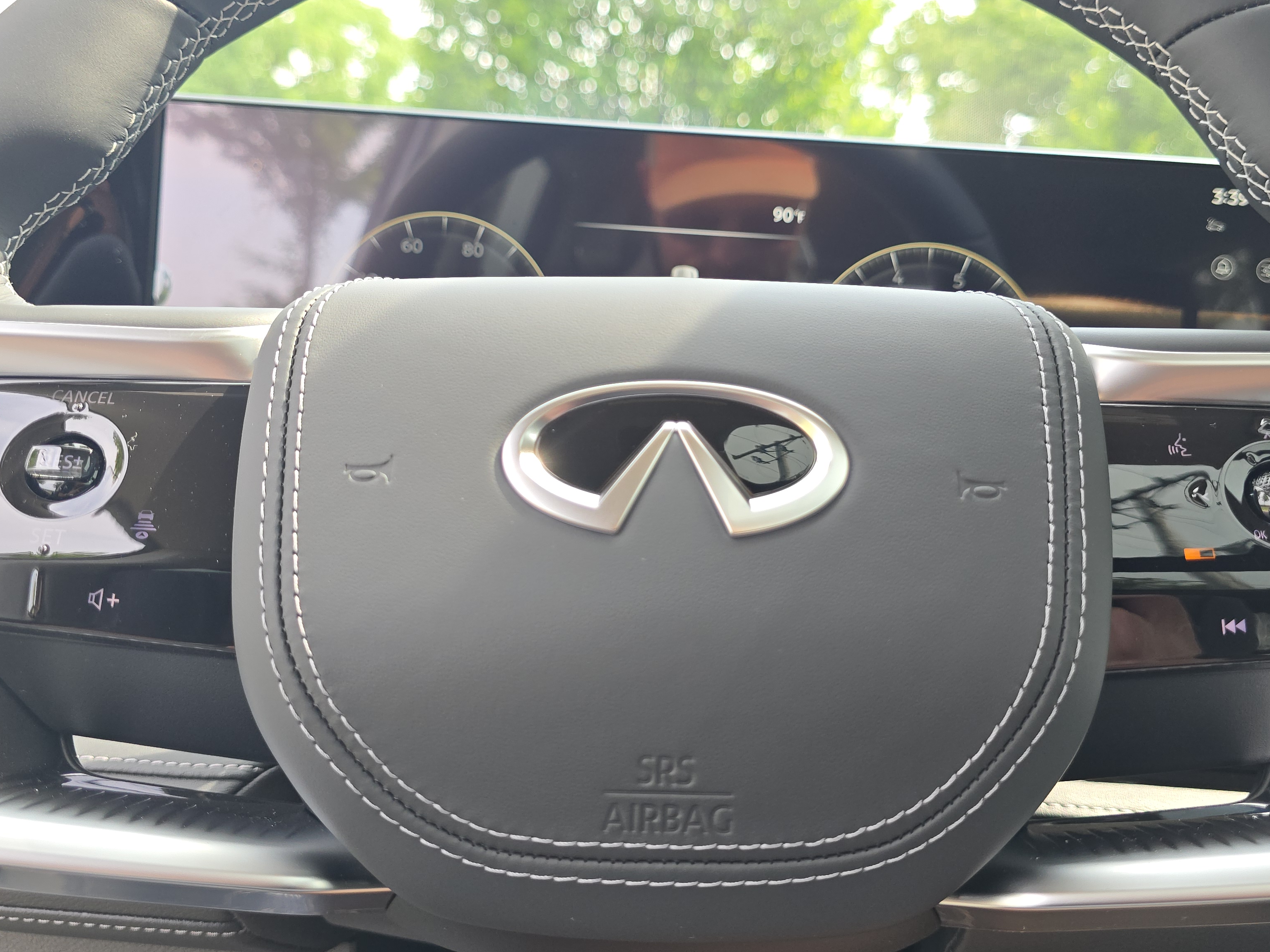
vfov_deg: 46.7
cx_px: 659
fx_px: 1101
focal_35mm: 30
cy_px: 421
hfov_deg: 59.9
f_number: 1.7
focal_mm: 6.3
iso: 32
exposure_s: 1/180
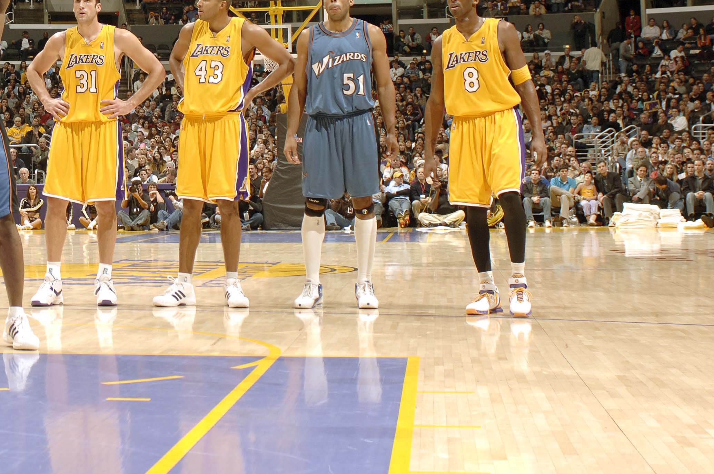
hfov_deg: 22.6
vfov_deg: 15.3
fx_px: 1723
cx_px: 30
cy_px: -16
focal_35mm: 87
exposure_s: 1/250
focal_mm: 28
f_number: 5
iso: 200
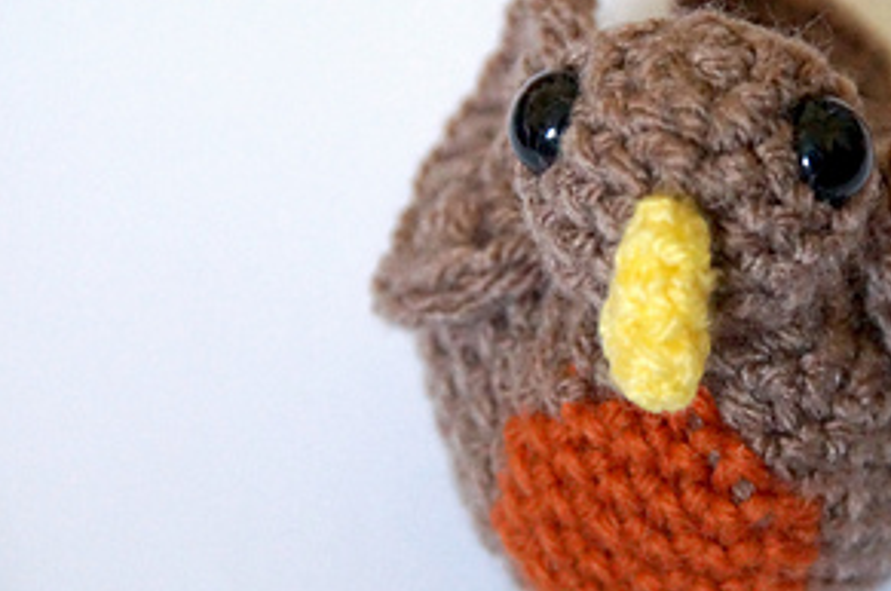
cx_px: 729
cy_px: 266
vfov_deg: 4.4
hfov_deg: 6.7
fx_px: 7635
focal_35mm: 309
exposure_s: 1/125
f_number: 5.6
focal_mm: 120
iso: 3200
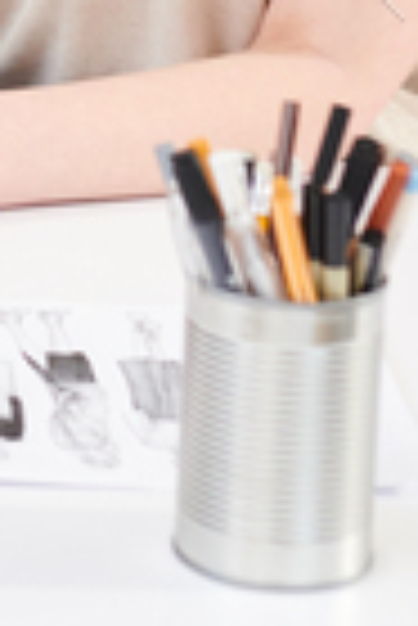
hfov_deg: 5.9
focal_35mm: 223
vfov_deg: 9.0
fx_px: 3874
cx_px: -580
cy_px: -304
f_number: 4
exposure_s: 1/160
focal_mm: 35
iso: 800
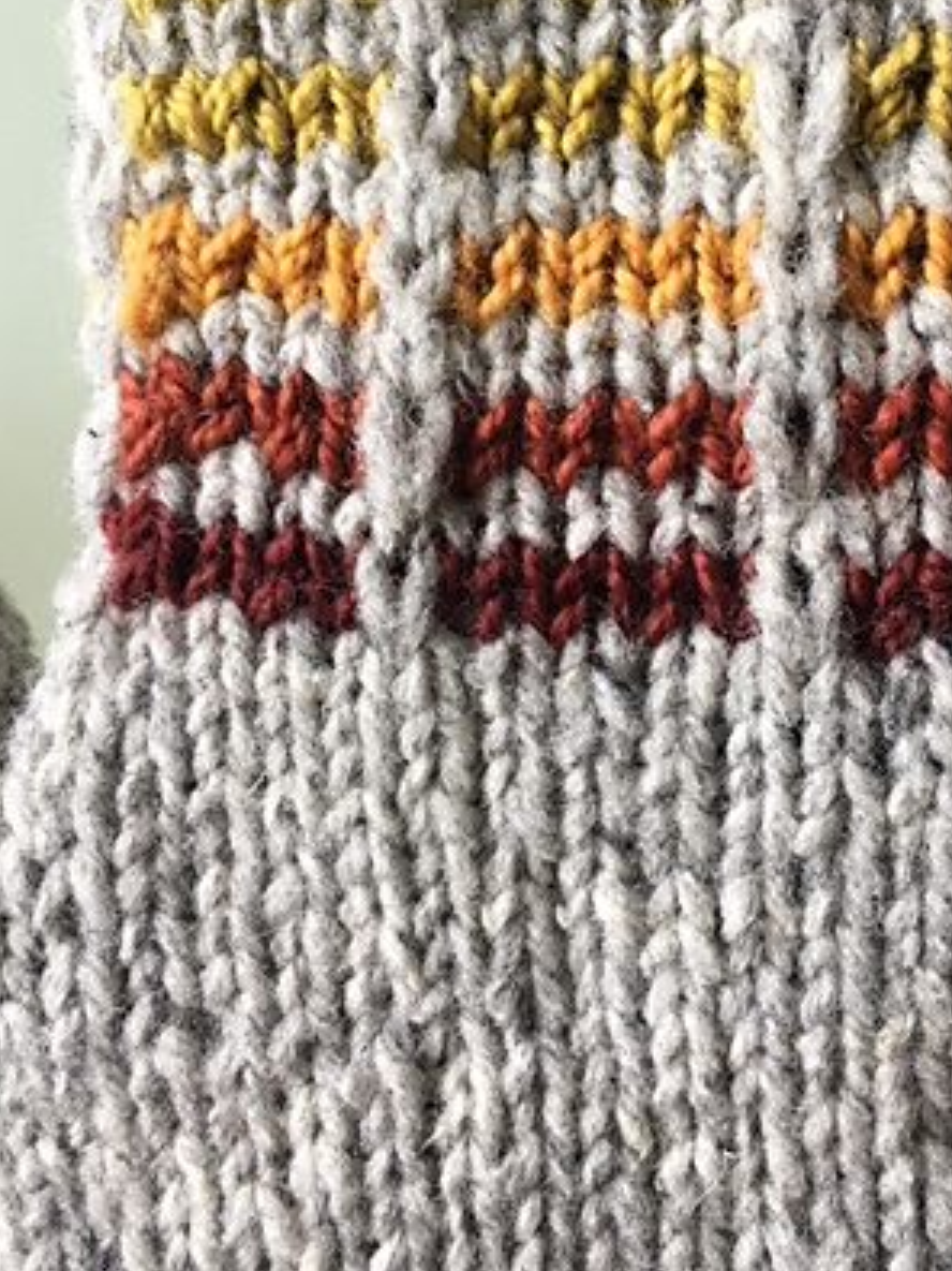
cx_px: 663
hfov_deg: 30.5
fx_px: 1724
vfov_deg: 40.1
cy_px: 450
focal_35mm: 47
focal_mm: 4.15
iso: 40
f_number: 2.2
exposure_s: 1/30
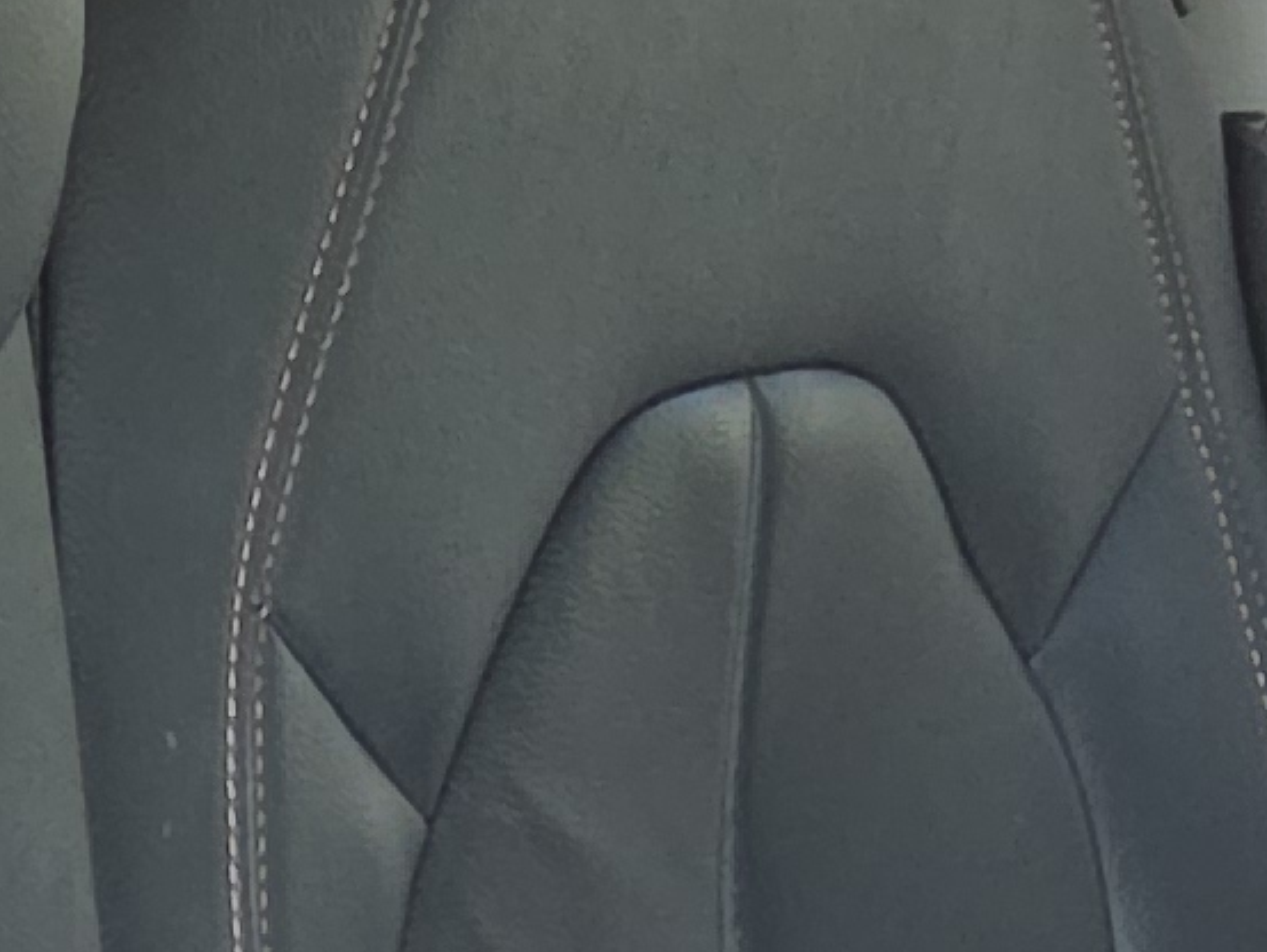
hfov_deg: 10.2
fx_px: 6078
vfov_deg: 7.8
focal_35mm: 166
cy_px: 2783
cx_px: -1873
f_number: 1.7
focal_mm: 6.3
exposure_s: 1/180
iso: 50
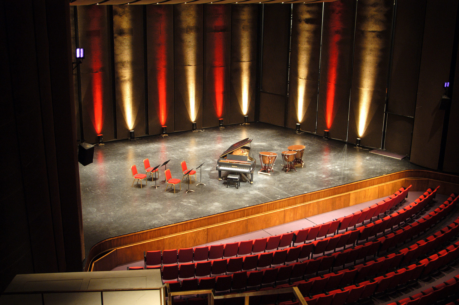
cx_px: 230
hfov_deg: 43.6
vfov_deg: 29.8
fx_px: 573
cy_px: 152
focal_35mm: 45
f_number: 5
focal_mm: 30
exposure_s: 1/5
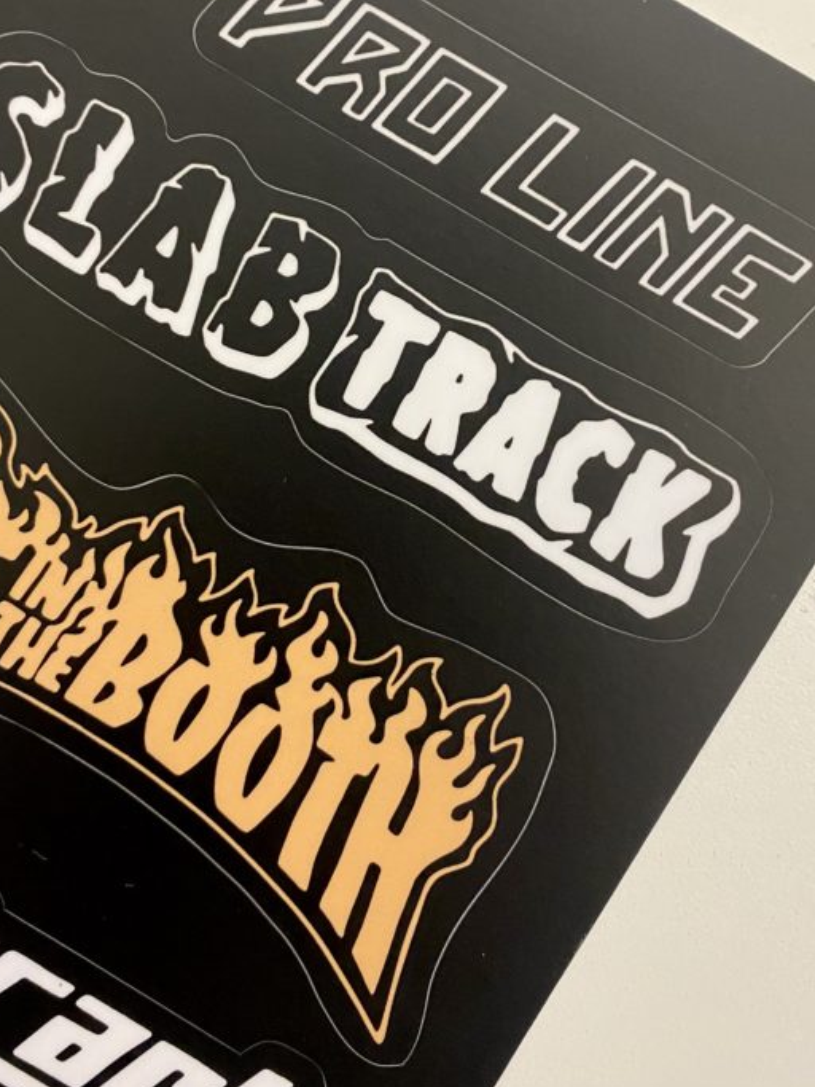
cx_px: 382
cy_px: 355
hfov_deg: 36.8
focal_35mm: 39
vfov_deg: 47.0
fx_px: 1225
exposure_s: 1/50
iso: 320
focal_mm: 4.25
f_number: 1.8
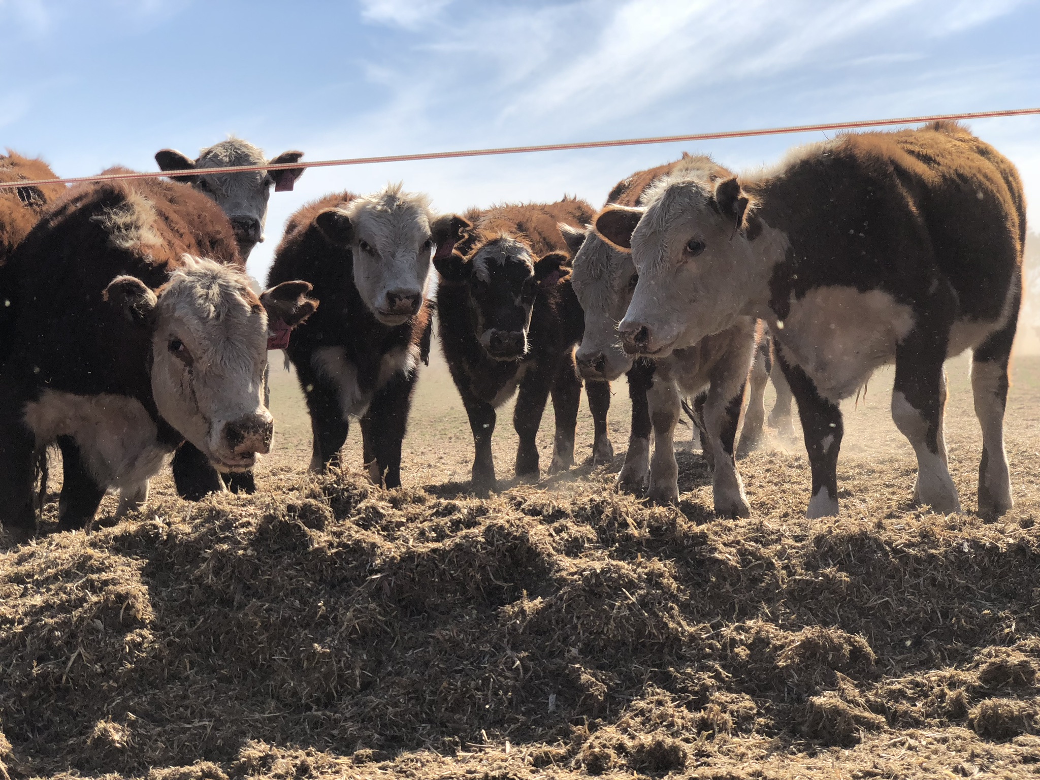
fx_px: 1562
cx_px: 520
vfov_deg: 28.0
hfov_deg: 36.8
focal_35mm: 52
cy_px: 390
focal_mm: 6
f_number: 2.4
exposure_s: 1/1116
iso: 16
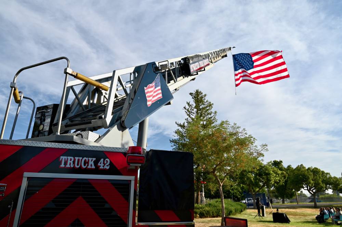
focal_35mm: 24
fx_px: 228
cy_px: 114
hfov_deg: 73.8
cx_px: 171
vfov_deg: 53.1
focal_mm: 24
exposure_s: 1/250
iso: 100
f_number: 5.6
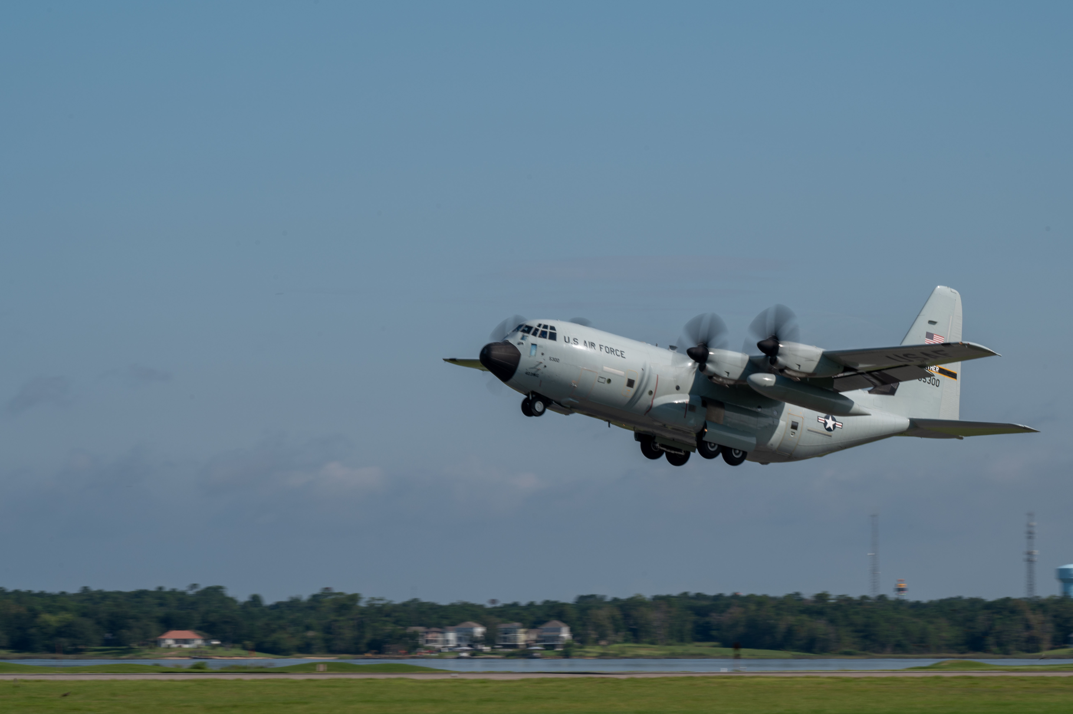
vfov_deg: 6.9
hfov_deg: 10.3
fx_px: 5957
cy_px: 357
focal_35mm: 200
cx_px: 536
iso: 80
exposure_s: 1/125
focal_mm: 200
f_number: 16
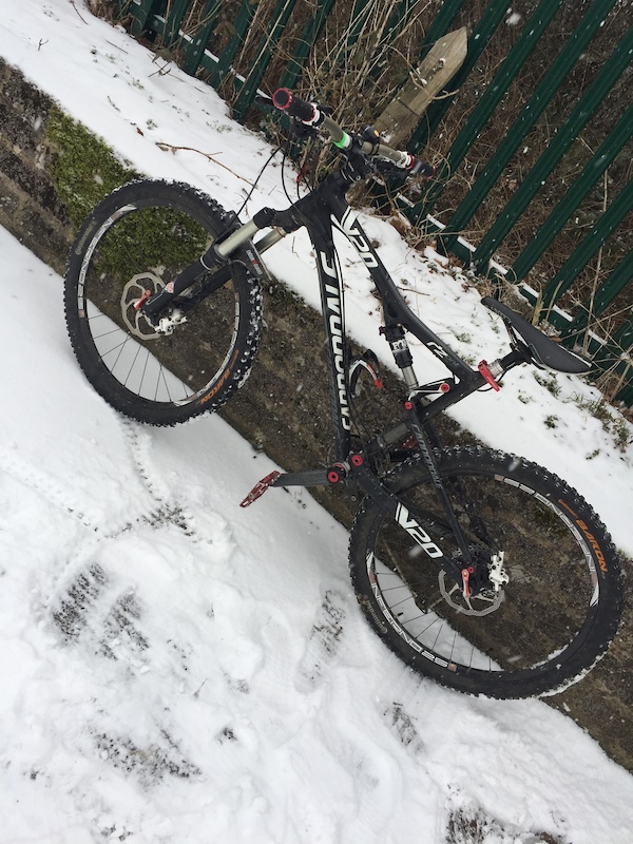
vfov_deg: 61.7
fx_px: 707
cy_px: 422
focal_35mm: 29
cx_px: 316
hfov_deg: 48.2
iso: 32
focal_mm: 4.15
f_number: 2.2
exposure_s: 1/255
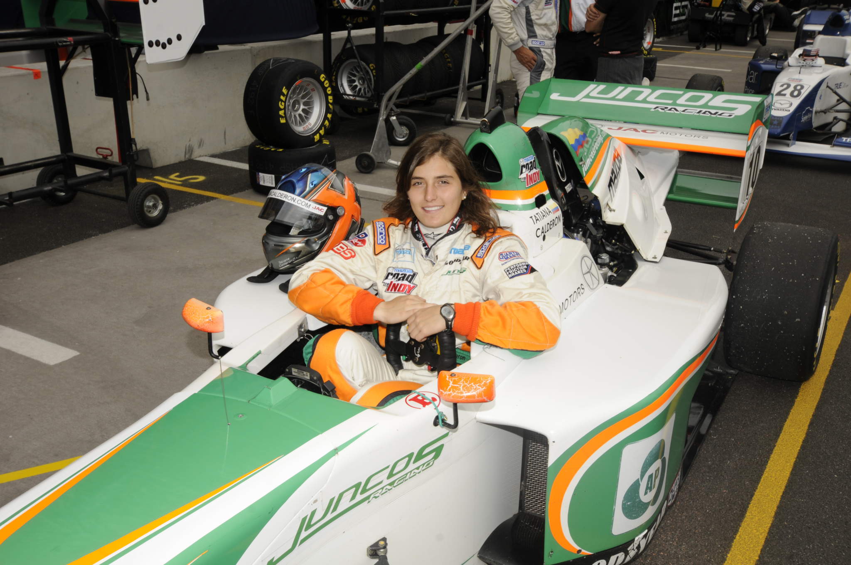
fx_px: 850
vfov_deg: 36.8
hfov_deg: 53.2
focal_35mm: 36
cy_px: 282
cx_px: 426
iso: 200
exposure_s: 1/250
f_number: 13
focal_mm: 24
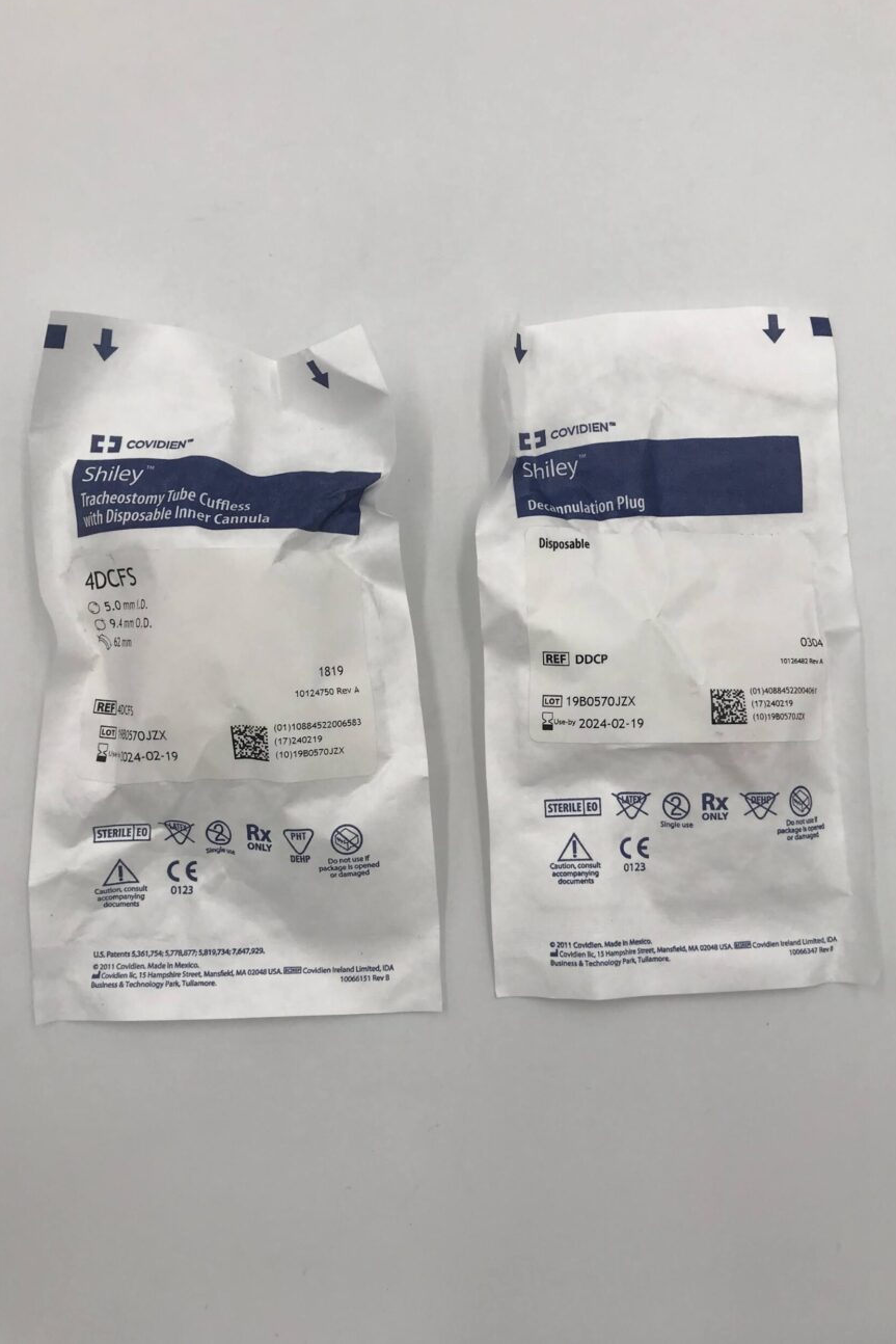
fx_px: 1120
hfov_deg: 43.5
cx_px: 500
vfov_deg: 61.9
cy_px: 653
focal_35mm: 30
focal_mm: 3.99
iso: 20
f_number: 1.8
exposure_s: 1/217
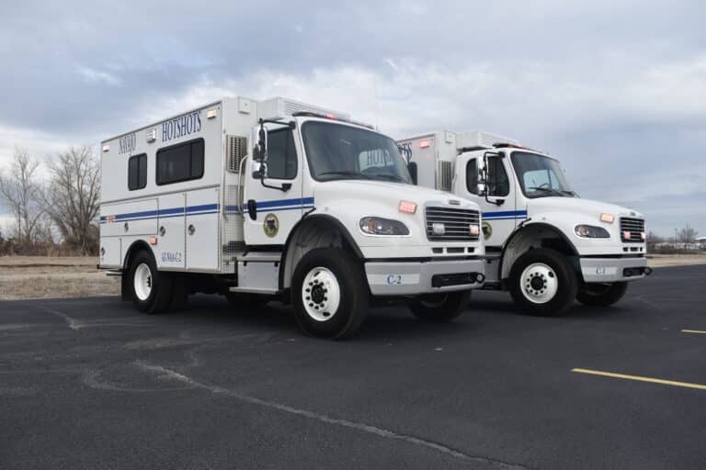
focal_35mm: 27
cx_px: 353
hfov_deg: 67.4
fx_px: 529
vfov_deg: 47.9
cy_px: 235
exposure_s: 1/250
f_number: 6.3
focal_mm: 18
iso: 100
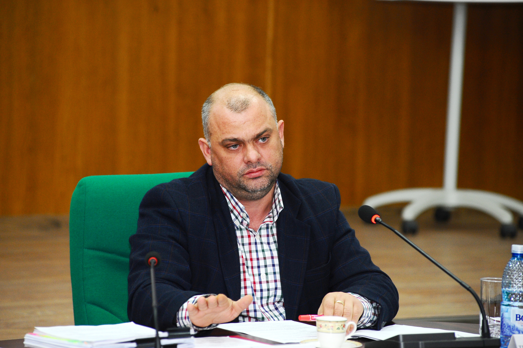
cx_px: 262
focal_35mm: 200
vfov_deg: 6.9
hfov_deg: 10.3
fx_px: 2903
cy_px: 174
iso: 1600
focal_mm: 200
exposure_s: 1/100
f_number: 5
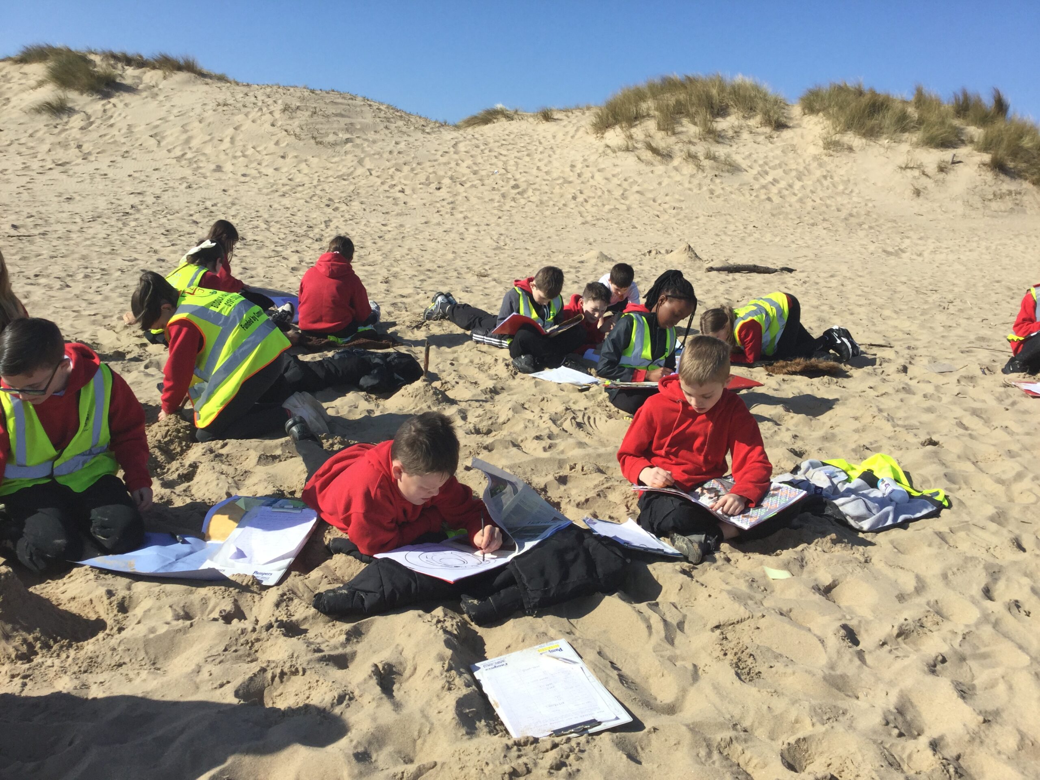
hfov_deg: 58.4
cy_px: 390
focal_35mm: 31
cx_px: 520
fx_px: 931
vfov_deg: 45.4
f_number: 2.4
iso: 25
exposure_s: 1/1294
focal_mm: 3.3
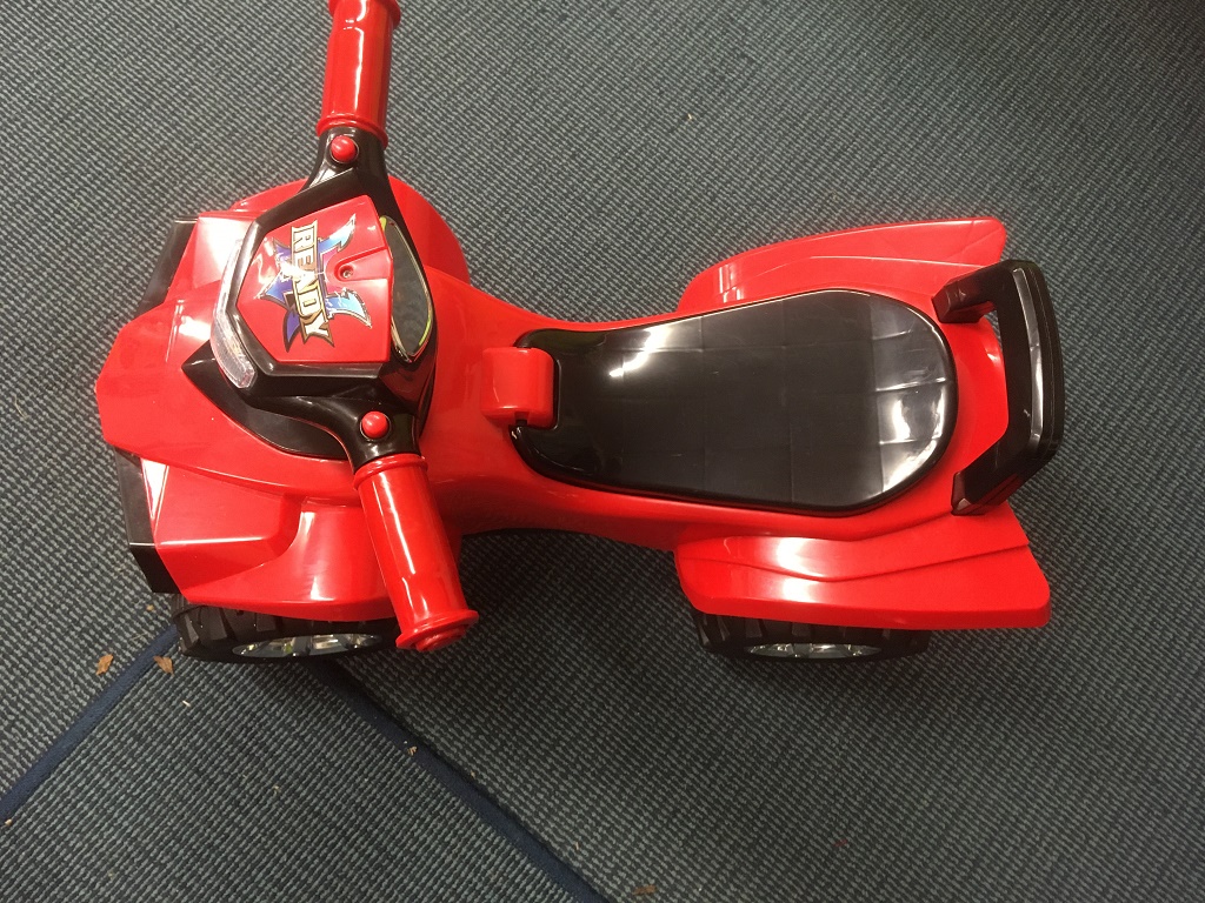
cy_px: 452
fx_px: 1010
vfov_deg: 48.2
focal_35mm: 29
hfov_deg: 61.7
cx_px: 602
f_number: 2.2
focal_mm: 4.15
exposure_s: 1/33
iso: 200
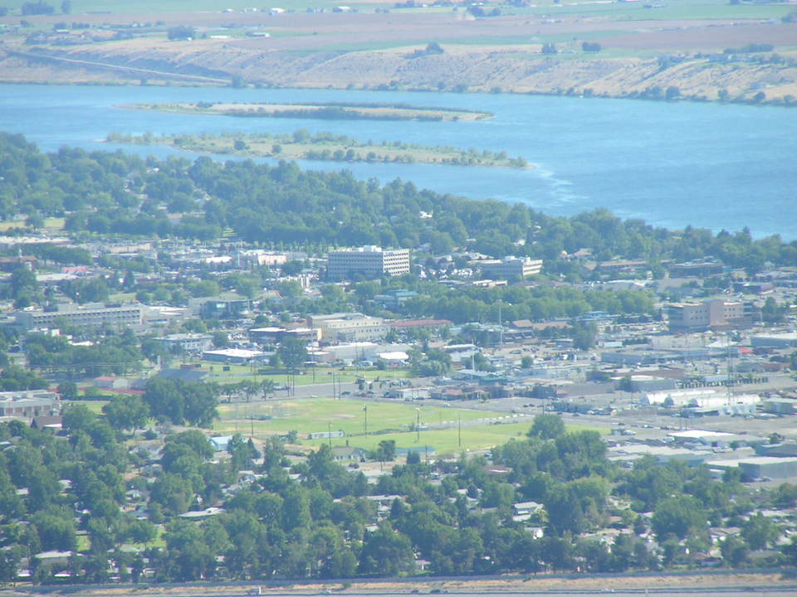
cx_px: 398
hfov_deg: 5.2
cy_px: 298
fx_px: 8749
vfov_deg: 3.9
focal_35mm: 380
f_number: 4.5
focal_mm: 58
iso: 50
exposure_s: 1/400
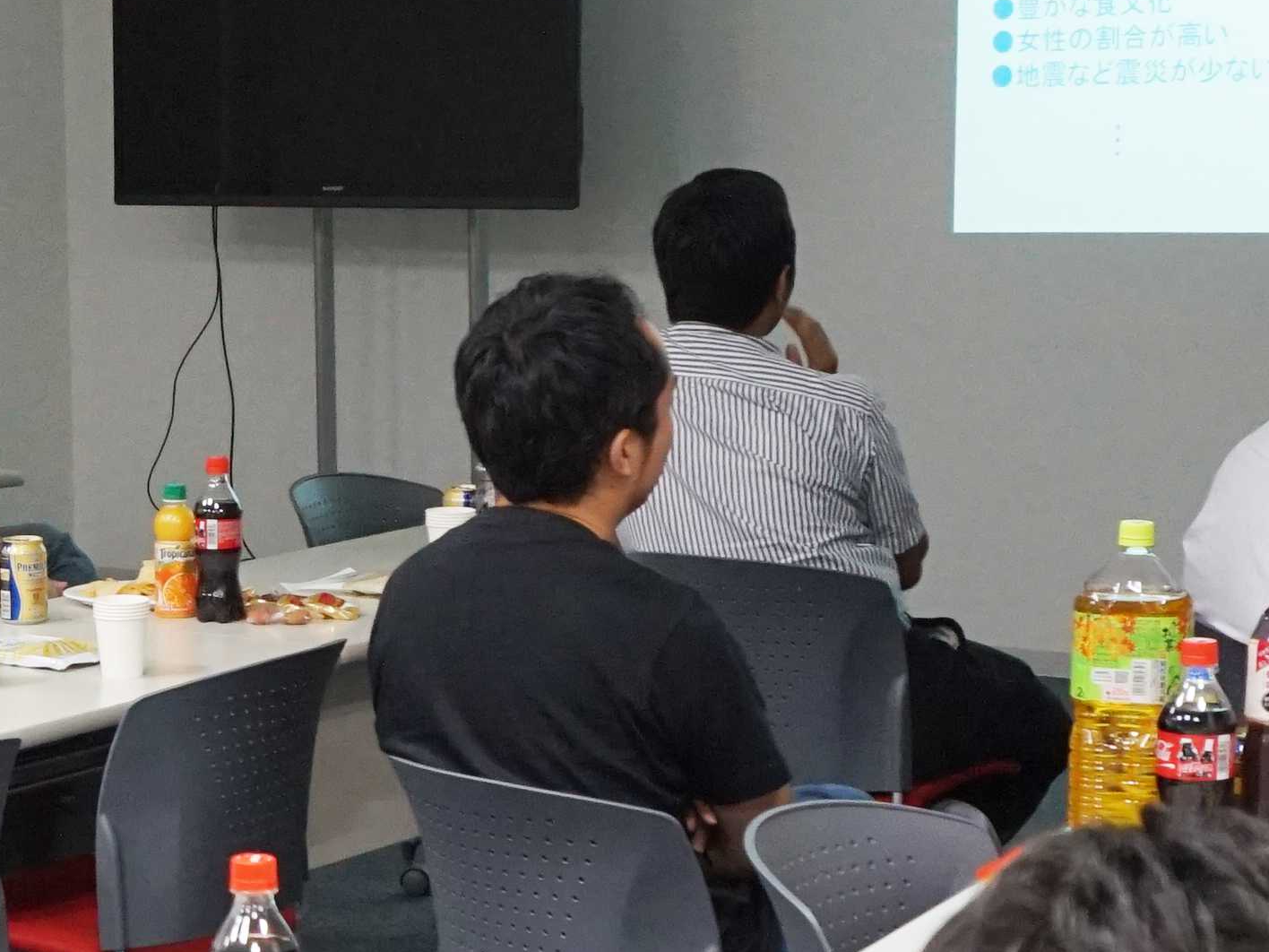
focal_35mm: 100
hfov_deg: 18.9
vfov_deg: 14.7
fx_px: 3666
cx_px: -100
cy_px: 682
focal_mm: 18
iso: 1000
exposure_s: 1/60
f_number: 5.6
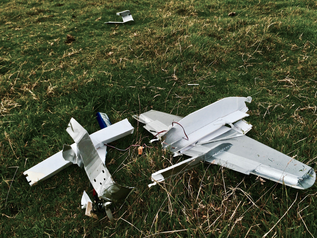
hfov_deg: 61.7
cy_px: 119
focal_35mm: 29
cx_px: 158
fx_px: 266
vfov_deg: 48.2
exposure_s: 1/2933
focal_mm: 4.15
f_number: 2.2
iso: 32
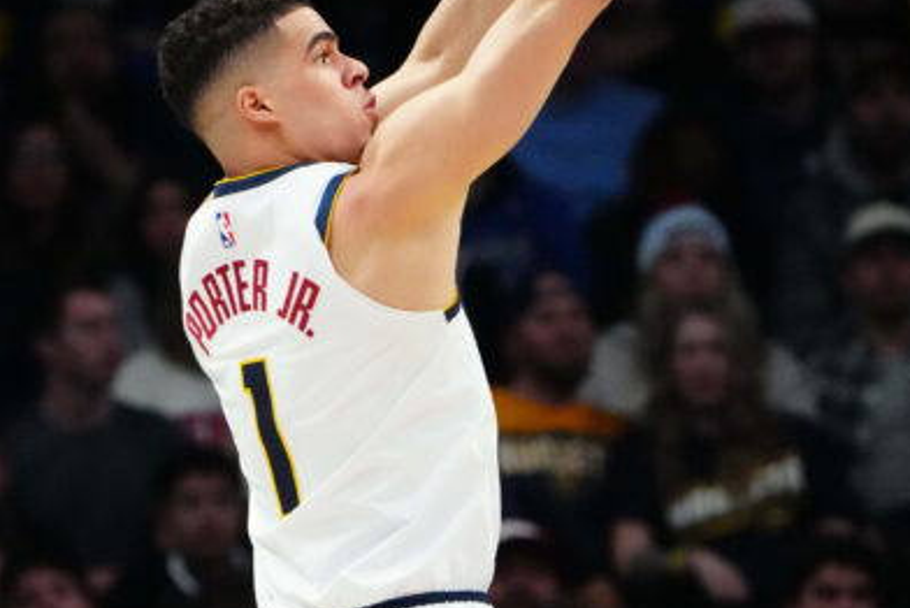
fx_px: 24689
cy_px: 189
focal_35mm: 976
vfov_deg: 1.4
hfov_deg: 2.1
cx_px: 332
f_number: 6.3
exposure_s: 1/1250
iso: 12800
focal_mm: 374
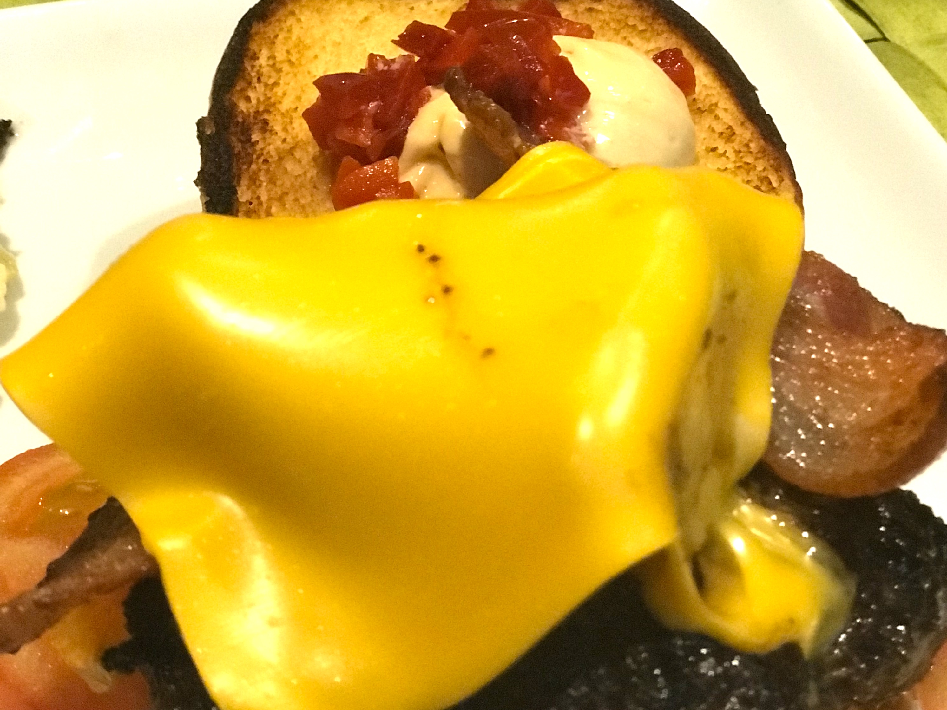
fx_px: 2107
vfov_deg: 19.0
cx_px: 475
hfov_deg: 25.3
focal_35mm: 77
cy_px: 505
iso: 800
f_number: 2.8
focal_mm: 6.6
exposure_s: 1/60
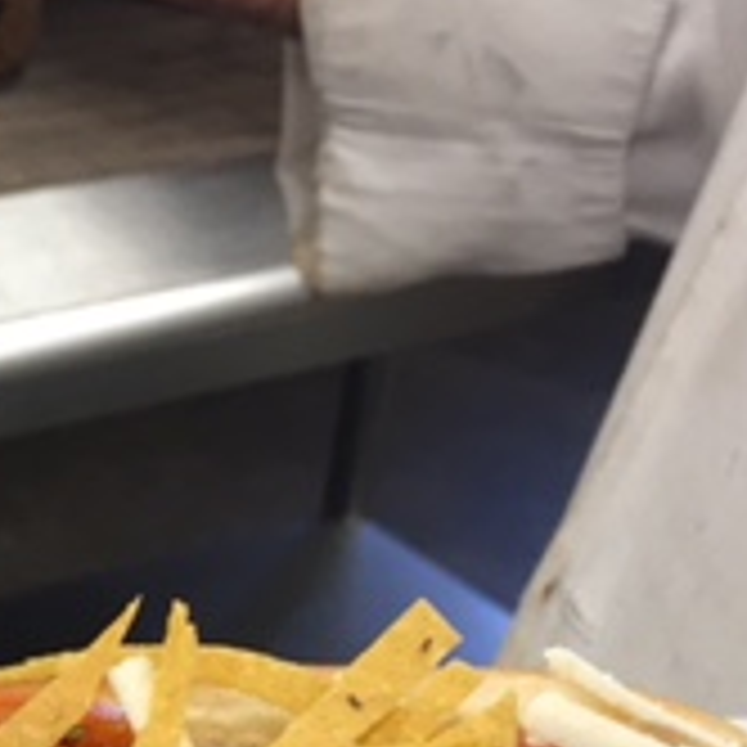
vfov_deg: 17.1
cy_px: 770
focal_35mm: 99
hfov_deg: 16.4
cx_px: -284
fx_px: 2417
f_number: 2.2
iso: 25
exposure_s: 1/15
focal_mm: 4.15
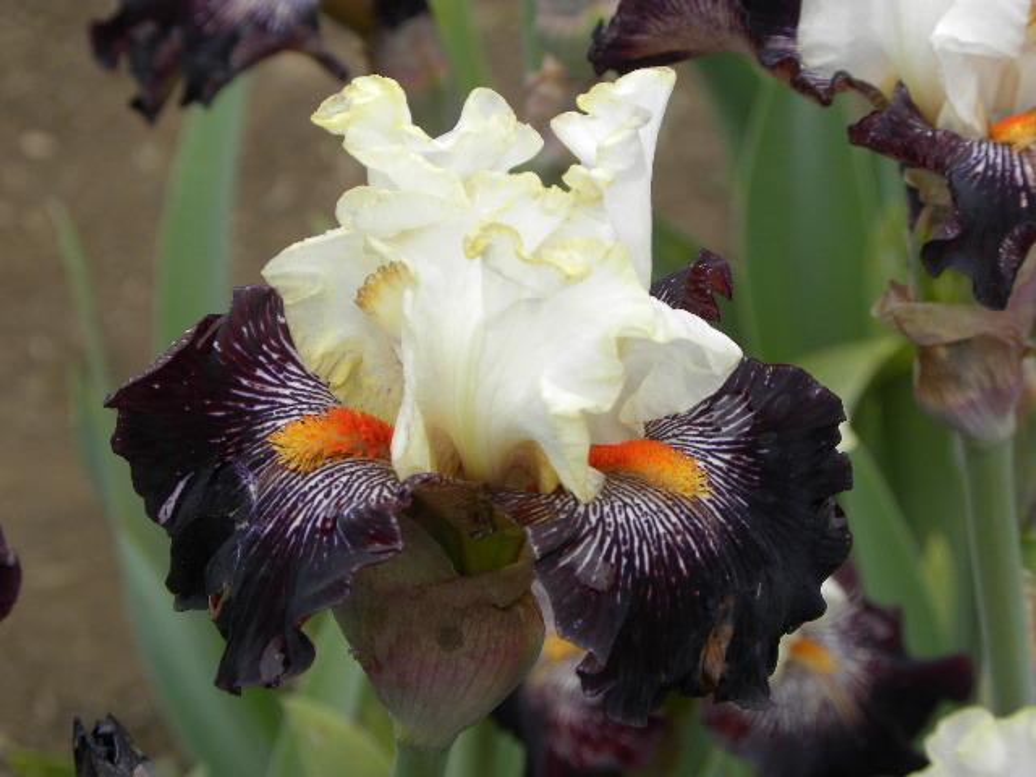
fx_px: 5507
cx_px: 518
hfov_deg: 10.7
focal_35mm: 184
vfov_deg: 8.1
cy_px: 388
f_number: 5
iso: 64
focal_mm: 32.7
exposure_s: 1/258
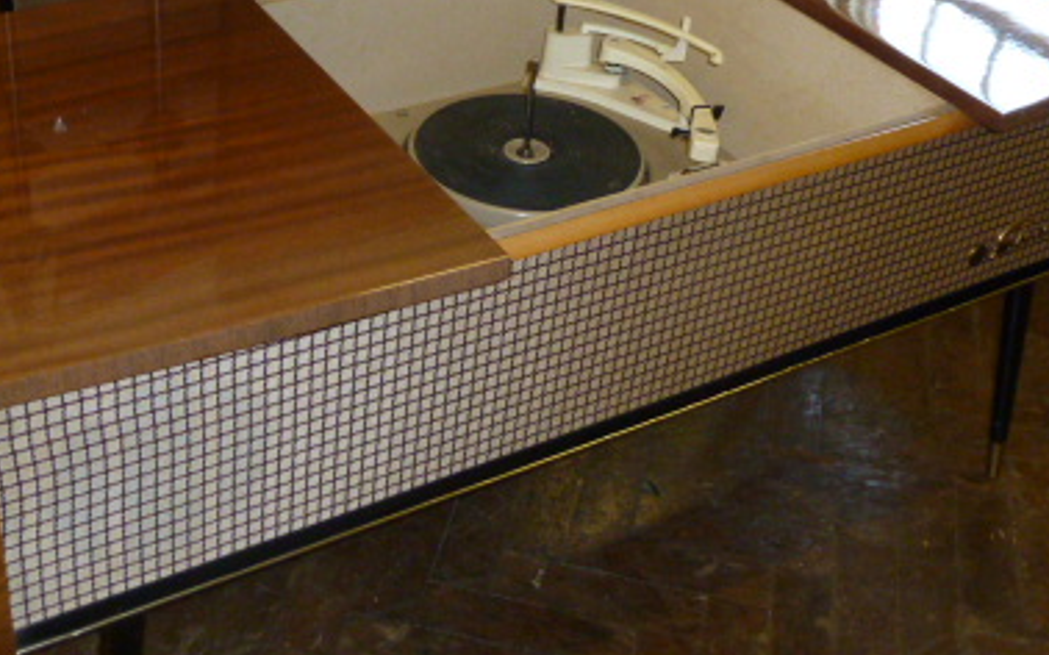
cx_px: 447
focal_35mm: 52
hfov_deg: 38.8
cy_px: 144
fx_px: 1486
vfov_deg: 24.5
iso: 400
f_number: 3.4
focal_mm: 4.7
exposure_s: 1/60
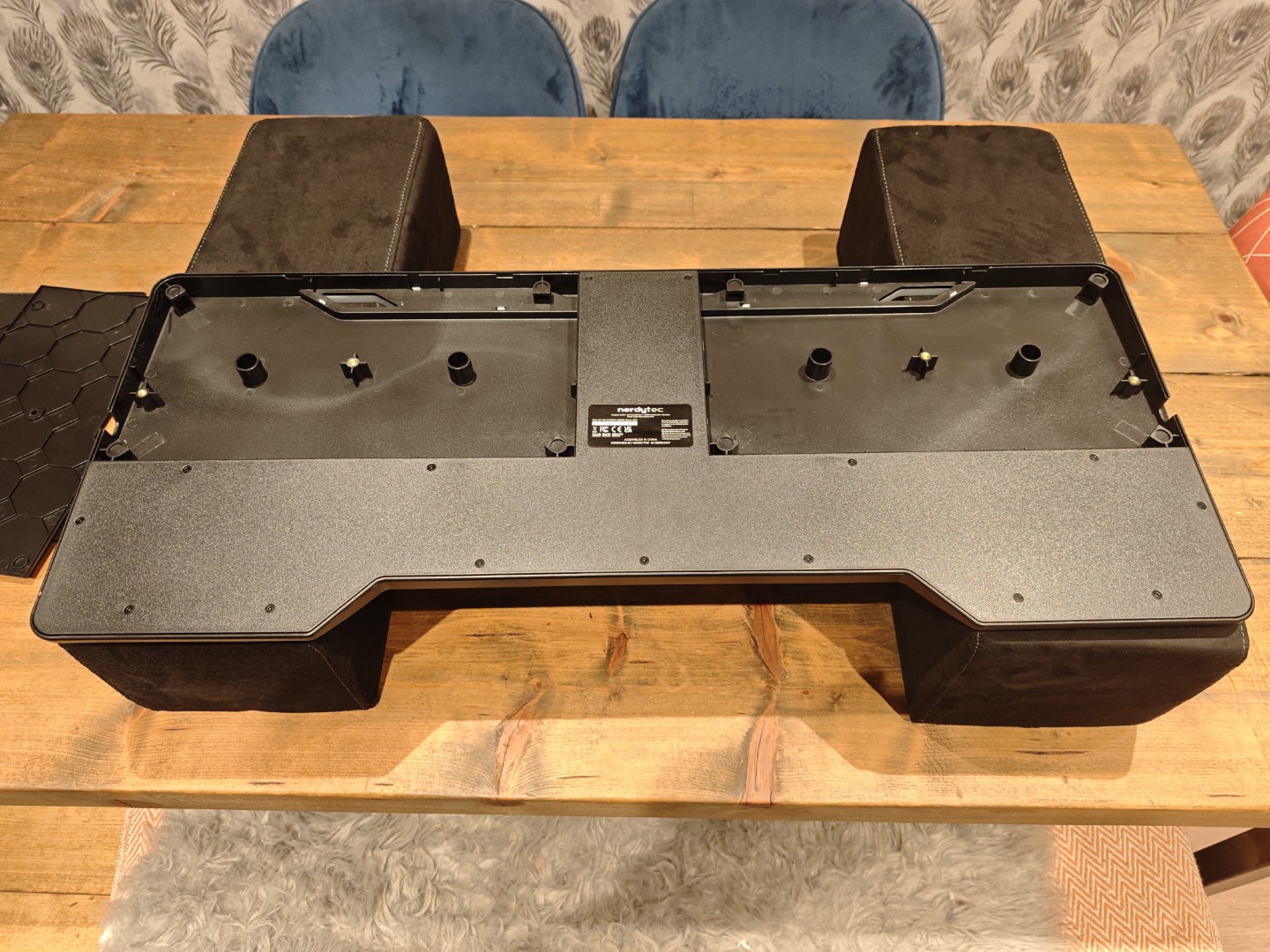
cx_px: 635
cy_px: 476
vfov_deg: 58.9
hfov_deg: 73.9
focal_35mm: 23
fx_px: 844
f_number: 1.62
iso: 400
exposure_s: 1/50
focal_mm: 6.55
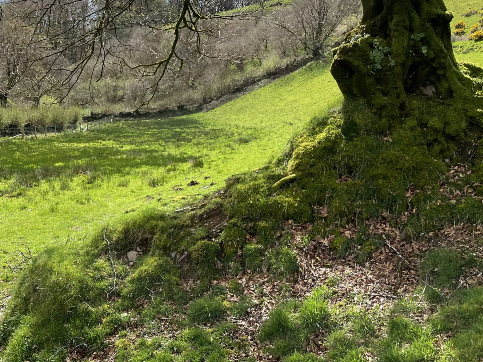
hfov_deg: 38.8
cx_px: 63
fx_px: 642
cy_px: 195
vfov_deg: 31.5
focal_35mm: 46
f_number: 1.6
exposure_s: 1/1795
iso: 32
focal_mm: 4.2
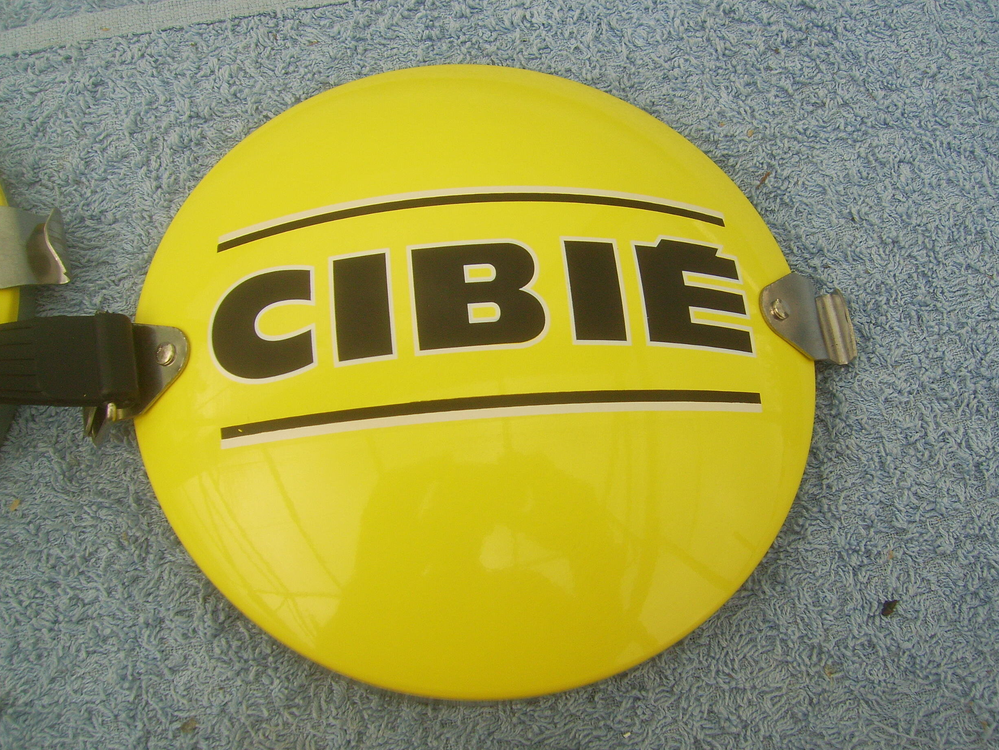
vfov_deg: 36.0
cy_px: 374
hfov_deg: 46.8
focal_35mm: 40
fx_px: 1154
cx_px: 520
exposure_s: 1/80
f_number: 4.5
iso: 50
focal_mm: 7.8
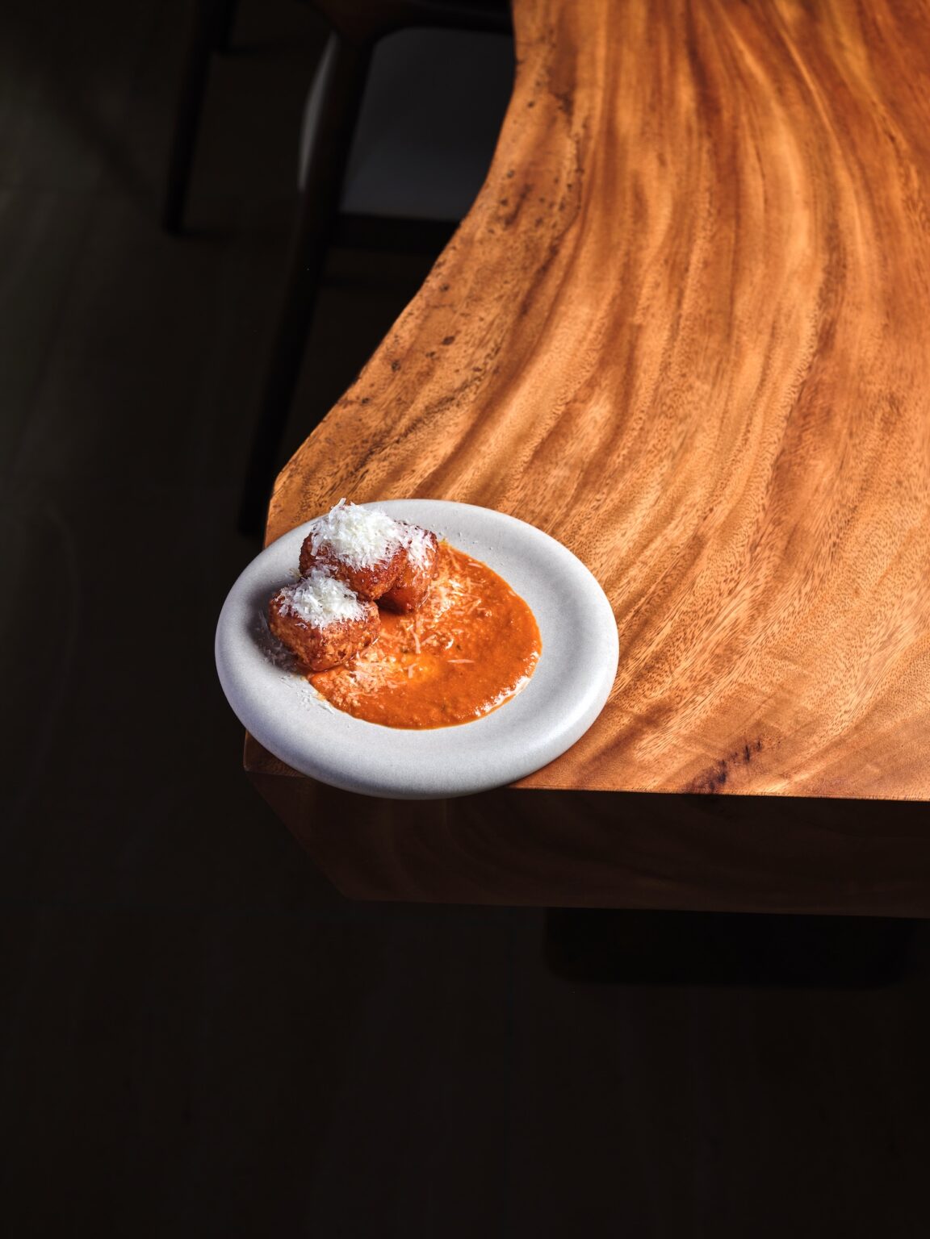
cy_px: 620
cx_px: 465
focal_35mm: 50
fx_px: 1791
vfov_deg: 38.2
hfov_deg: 29.1
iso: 160
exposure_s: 1/125
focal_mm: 63
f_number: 8
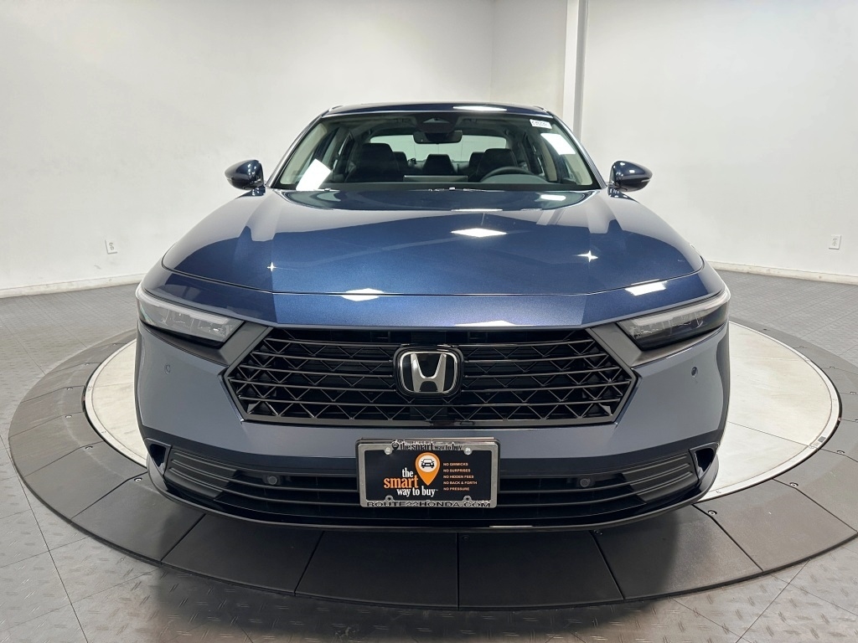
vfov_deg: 56.8
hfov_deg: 71.6
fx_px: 595
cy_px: 322
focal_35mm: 24
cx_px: 429
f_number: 1.78
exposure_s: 1/60
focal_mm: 6.86
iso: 400
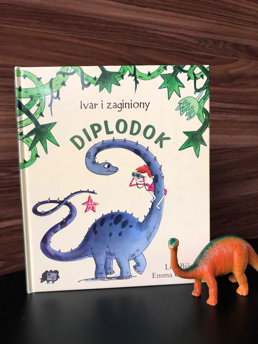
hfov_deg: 49.7
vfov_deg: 63.4
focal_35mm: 28
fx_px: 278
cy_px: 172
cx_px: 129
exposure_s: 1/15
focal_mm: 3.99
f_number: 1.8
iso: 40
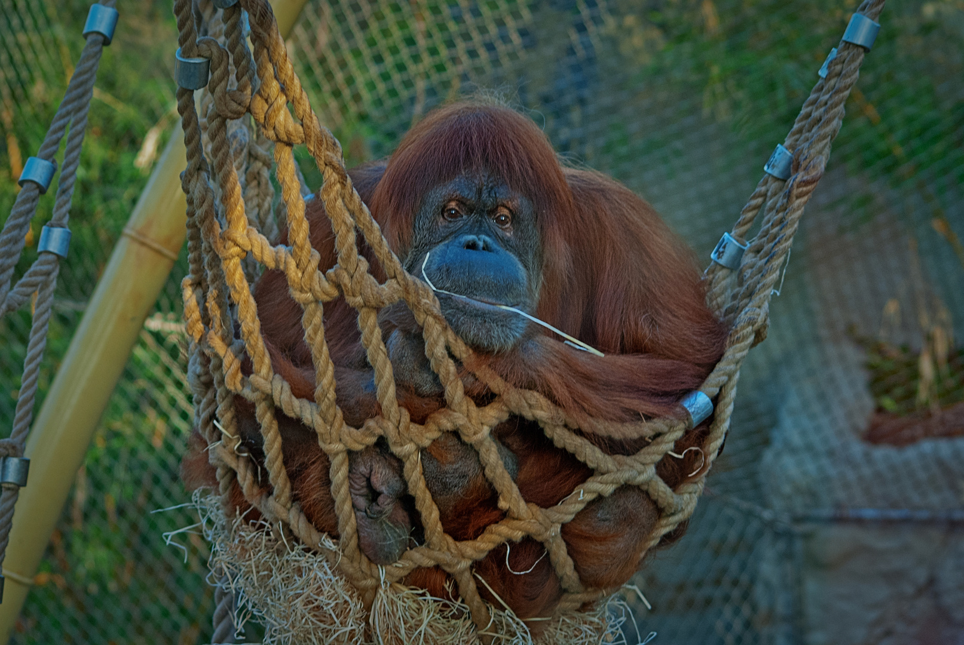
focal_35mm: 105
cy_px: 322
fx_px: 2815
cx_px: 482
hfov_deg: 19.4
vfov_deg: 13.1
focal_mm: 70
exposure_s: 1/100
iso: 400
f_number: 5
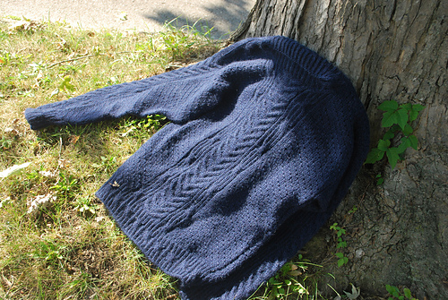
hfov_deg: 53.1
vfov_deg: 37.0
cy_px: 150
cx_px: 224
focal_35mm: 36
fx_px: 449
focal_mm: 24
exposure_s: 1/125
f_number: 5.6
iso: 180
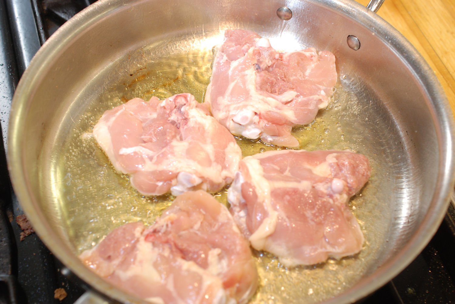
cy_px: 152
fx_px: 664
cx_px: 228
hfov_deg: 37.8
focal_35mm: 52
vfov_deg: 25.8
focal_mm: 35
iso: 400
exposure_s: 1/80
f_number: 5.6
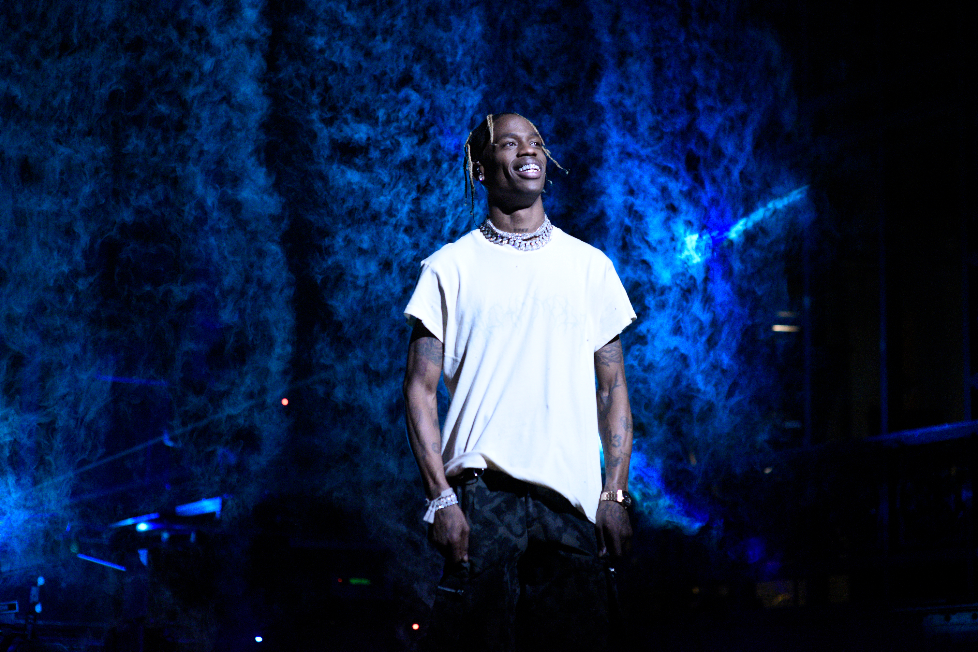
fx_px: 2310
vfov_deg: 16.1
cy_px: 326
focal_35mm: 85
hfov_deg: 23.9
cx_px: 489
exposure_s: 1/250
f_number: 3.2
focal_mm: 85
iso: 6400
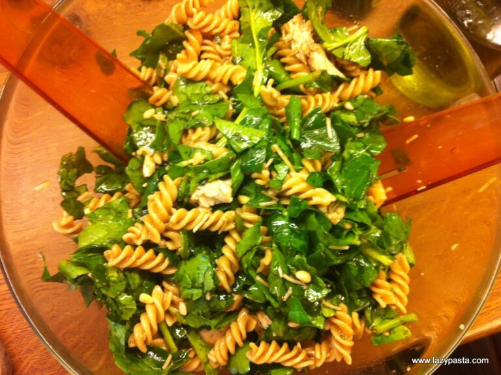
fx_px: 506
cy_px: 188
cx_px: 250
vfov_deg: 40.6
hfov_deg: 52.7
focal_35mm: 35
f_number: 2.8
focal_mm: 3.85
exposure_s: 1/15
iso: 80
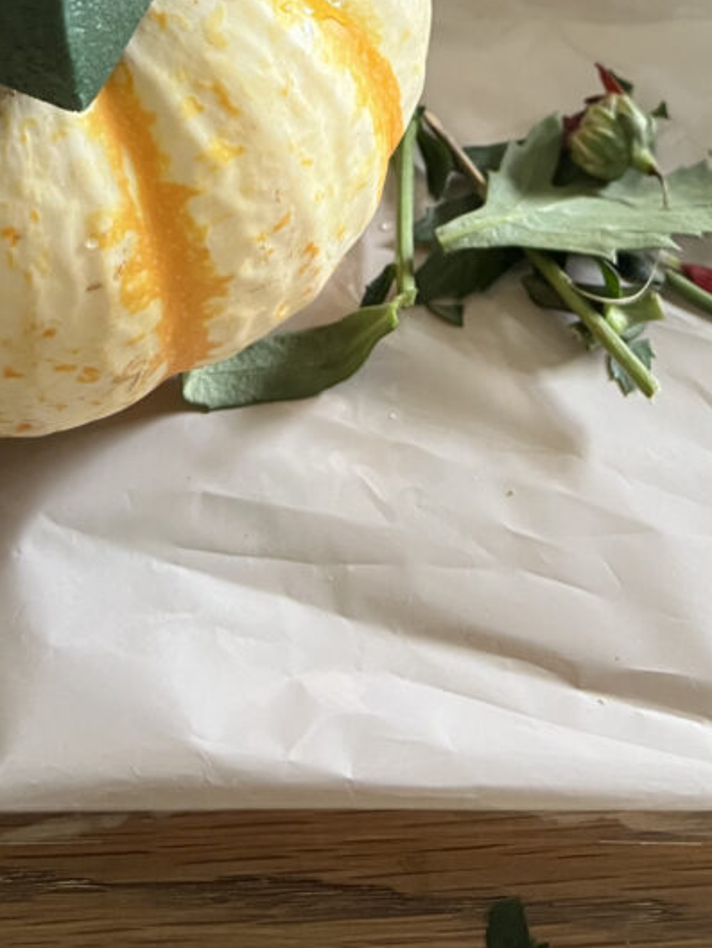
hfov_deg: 24.7
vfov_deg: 29.3
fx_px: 1617
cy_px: -111
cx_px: 246
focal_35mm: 59
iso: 500
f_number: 1.5
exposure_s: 1/60
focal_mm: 5.7
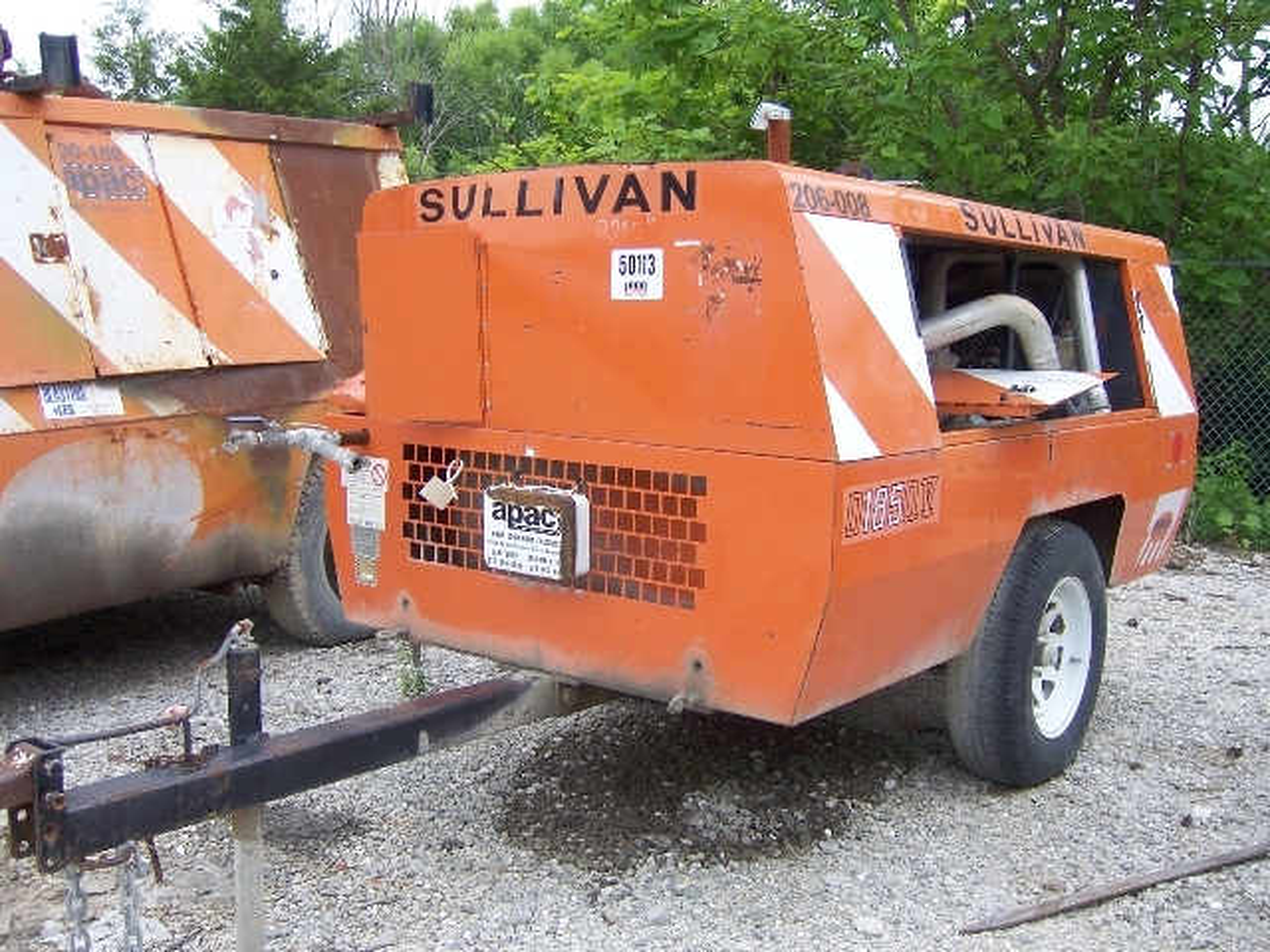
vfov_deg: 39.7
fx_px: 1321
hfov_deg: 51.4
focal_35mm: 36
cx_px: 635
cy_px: 476
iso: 80
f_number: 2.8
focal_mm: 6.2
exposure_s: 1/320
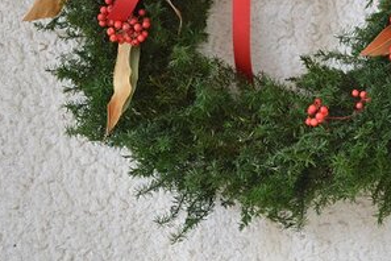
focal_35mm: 84
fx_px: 912
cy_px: -14
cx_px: 329
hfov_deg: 23.7
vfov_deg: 15.9
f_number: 4.5
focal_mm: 26
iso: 400
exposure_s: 1/80
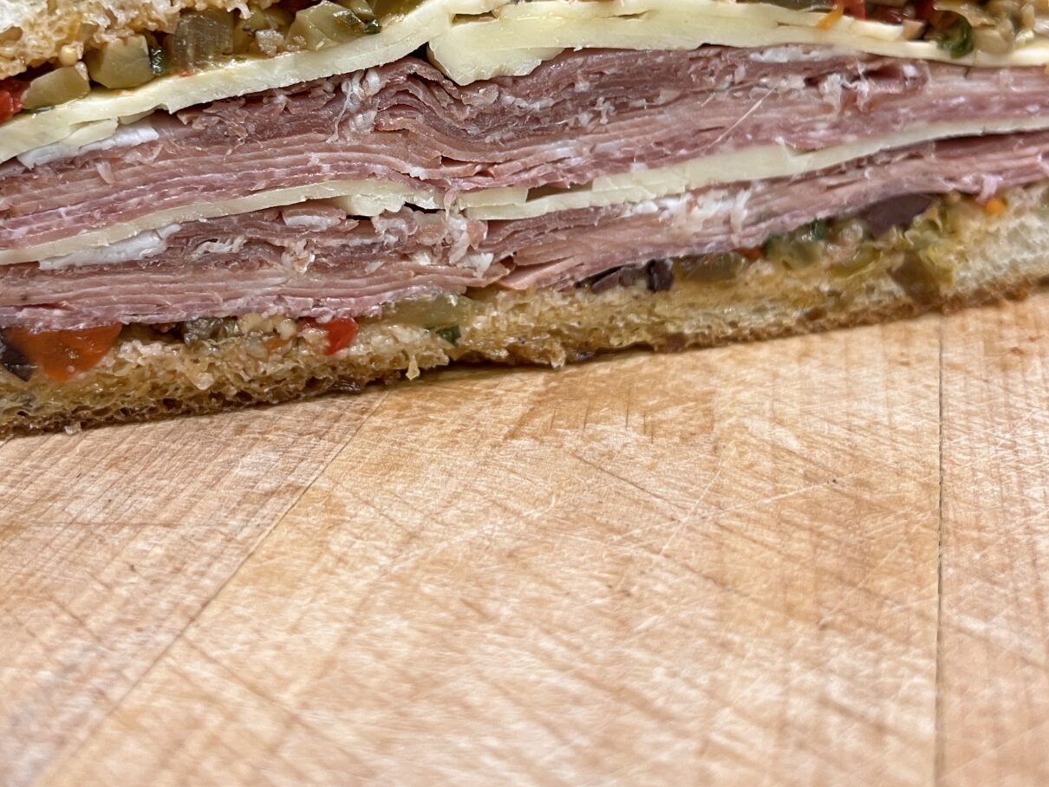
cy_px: 145
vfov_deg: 31.9
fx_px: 1334
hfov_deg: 42.9
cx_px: 458
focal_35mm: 44
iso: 80
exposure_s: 1/64
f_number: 1.5
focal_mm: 5.7
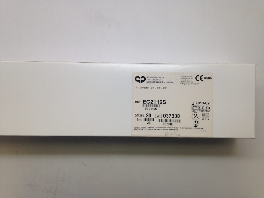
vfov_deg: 42.9
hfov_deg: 55.4
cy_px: 99
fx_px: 252
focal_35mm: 33
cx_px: 132
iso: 50
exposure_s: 1/60
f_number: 2.4
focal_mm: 4.12
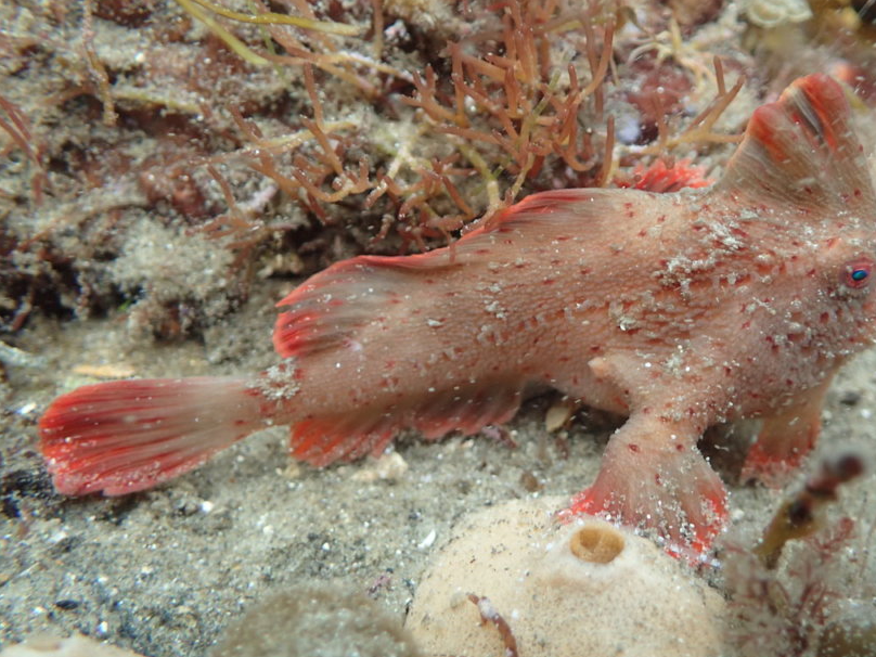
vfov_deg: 37.7
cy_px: 318
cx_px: 551
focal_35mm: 38
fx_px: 962
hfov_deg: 48.5
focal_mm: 5.5
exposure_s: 1/125
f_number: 2.3
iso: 100
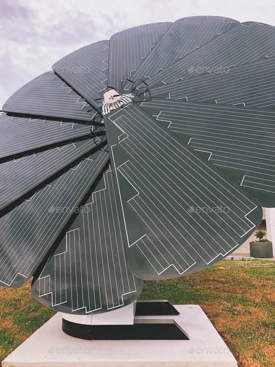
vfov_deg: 63.5
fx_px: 297
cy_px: 184
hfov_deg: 49.7
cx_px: 138
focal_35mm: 28
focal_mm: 3.99
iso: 20
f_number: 1.8
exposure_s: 1/318
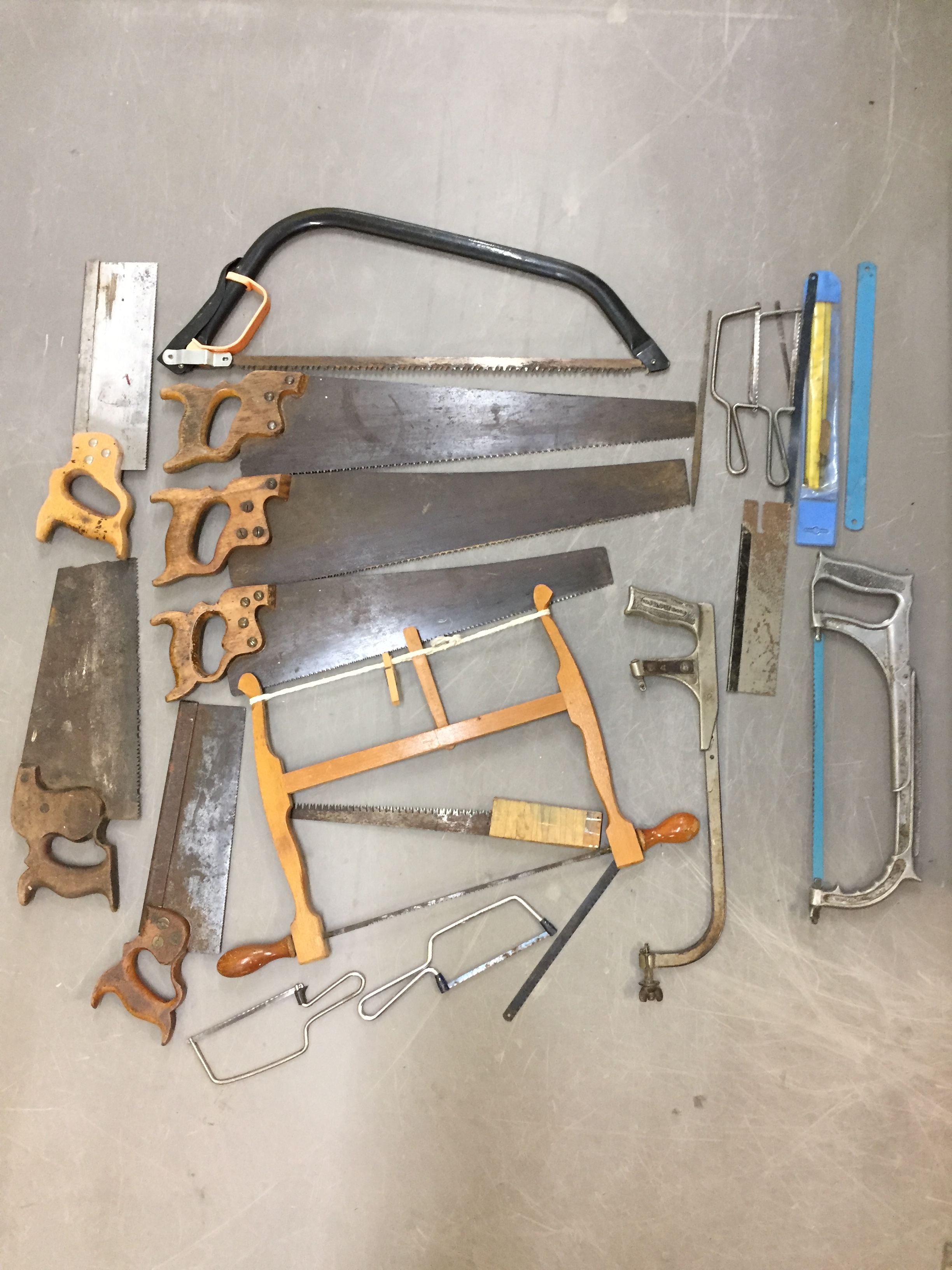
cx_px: 476
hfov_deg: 48.2
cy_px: 635
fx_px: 1063
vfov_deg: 61.7
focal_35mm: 29
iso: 250
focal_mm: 4.15
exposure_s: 1/33
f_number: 2.2
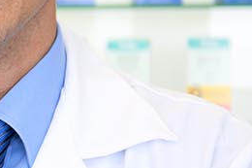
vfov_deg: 5.1
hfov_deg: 7.3
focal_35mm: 271
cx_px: -282
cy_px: 149
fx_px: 1896
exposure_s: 1/100
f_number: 2.8
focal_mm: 44
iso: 200
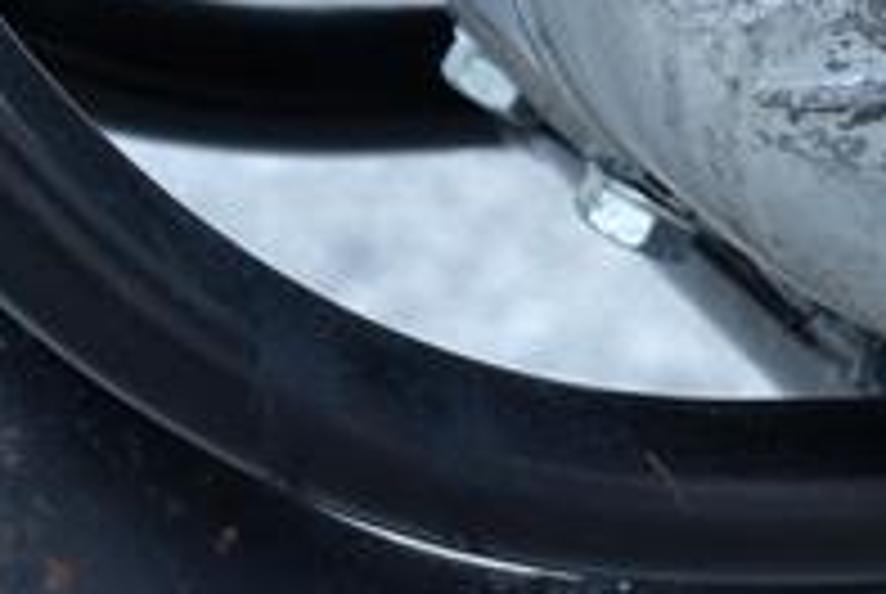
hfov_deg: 8.0
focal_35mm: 251
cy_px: -666
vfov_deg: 5.4
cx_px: 1322
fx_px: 6187
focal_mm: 28.9
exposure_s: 1/150
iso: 200
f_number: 4
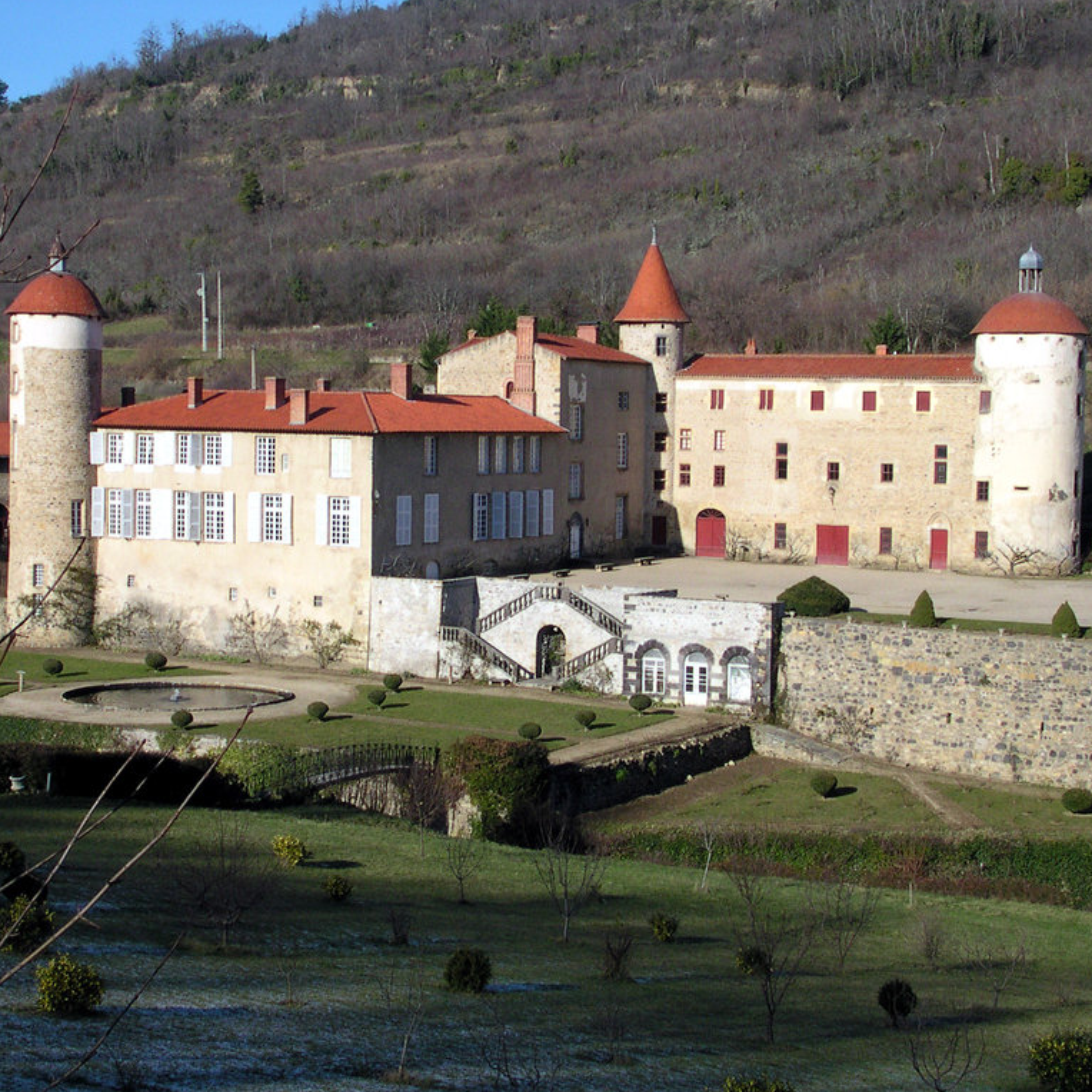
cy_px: 545
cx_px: 536
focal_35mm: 64
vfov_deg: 26.9
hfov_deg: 26.9
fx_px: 2284
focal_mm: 8.2
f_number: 5.4
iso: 100
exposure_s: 1/333
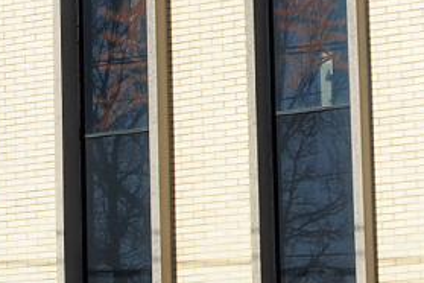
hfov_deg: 11.3
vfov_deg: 8.0
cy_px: 417
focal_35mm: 168
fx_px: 1979
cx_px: -377
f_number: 7.1
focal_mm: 26
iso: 200
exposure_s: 1/500
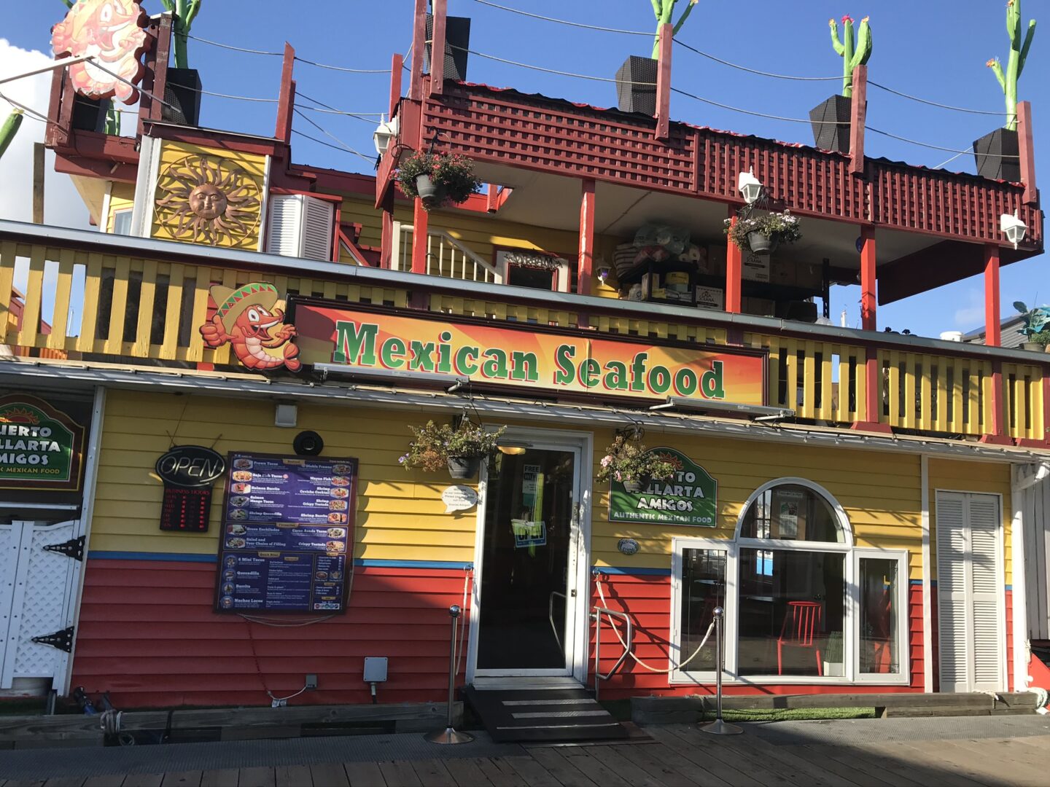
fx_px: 849
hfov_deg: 63.4
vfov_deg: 49.7
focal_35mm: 28
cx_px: 525
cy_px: 394
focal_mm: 3.99
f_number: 1.8
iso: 20
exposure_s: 1/1198
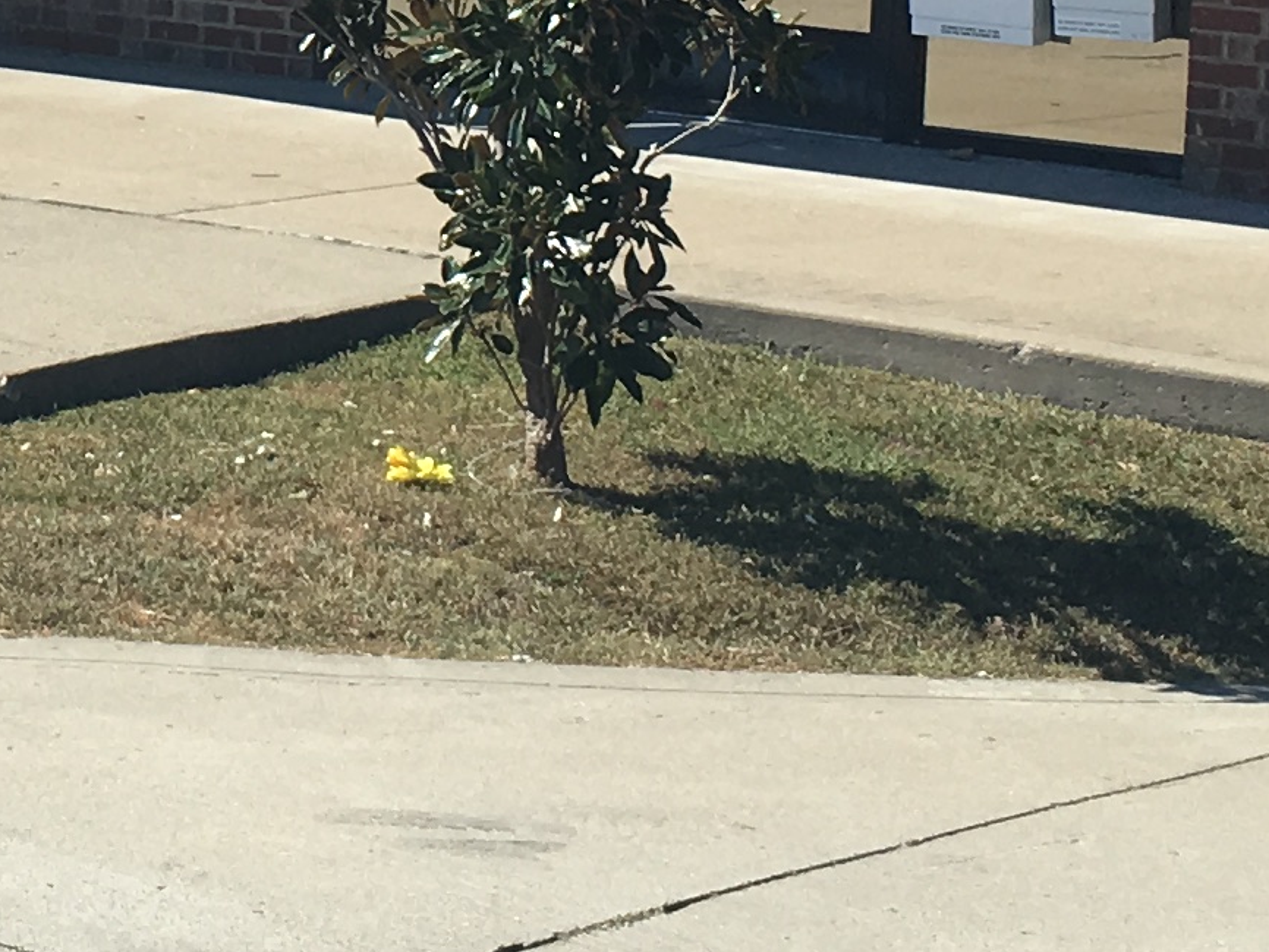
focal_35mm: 135
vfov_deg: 10.7
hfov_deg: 14.2
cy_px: -341
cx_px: -195
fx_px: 4950
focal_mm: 4.15
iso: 25
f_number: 2.2
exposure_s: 1/1350
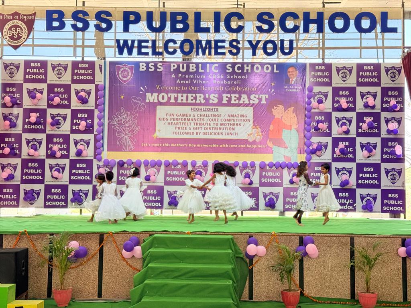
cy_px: 154
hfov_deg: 39.7
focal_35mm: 48
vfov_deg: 30.3
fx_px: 570
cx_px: 206
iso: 125
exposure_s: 1/229
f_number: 1.78
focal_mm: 6.76
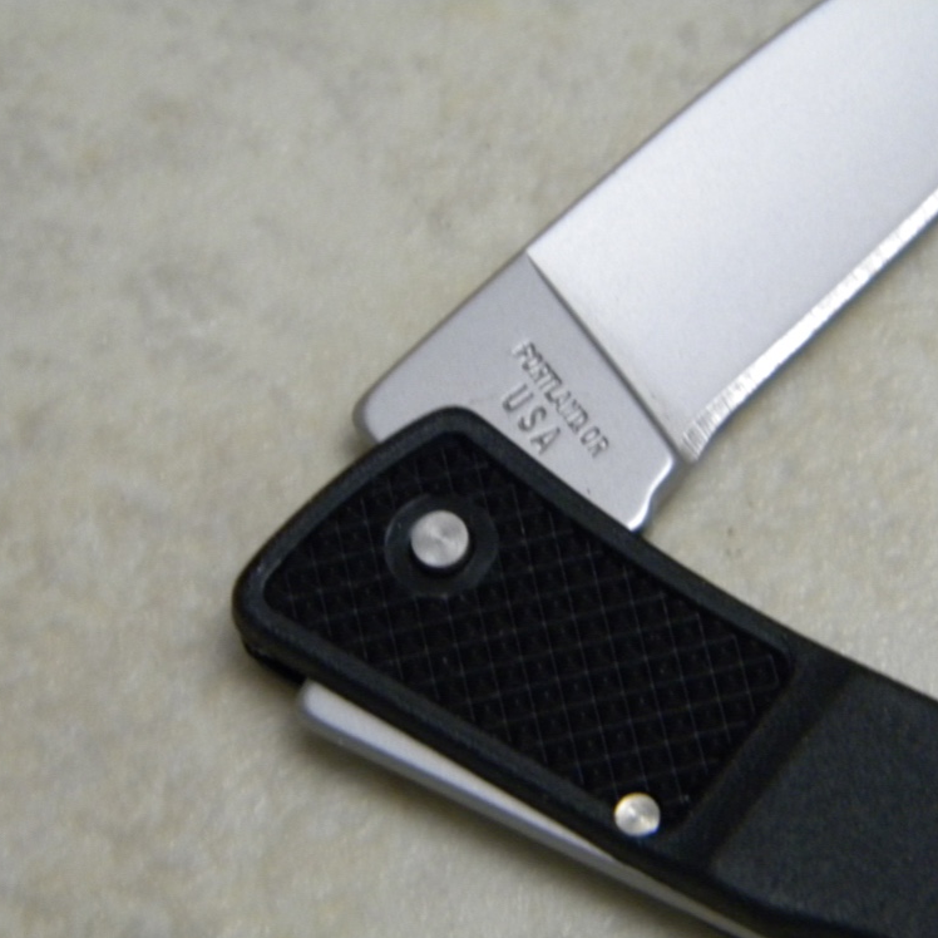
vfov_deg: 10.0
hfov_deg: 10.0
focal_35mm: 175
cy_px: 469
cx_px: 533
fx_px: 5365
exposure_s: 1/21.2
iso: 400
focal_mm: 26.8
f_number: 5
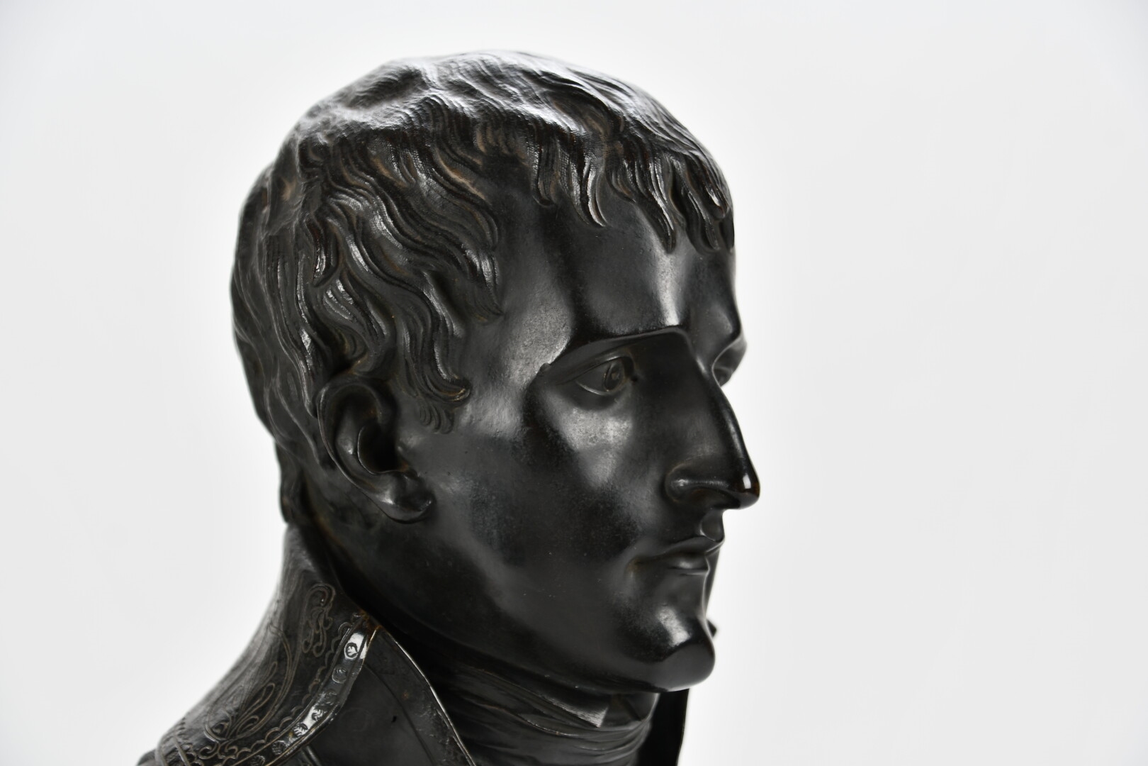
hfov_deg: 21.9
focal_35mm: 93
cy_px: 383
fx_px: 2965
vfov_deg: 14.7
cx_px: 574
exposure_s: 1/200
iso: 100
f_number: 6.3
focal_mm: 62
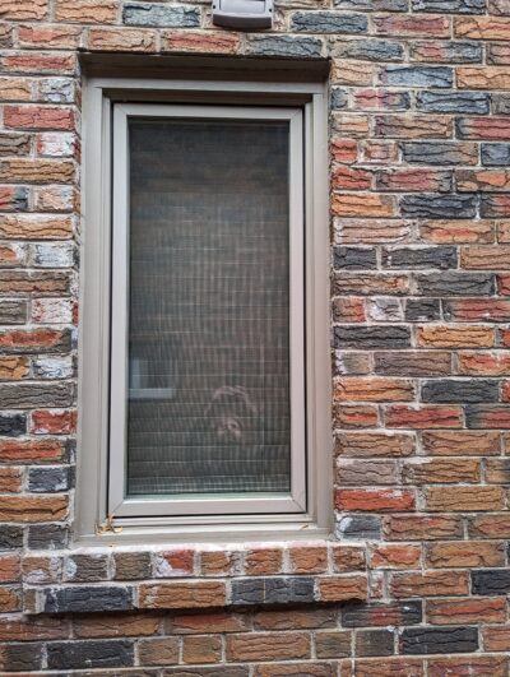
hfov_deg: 57.0
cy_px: 338
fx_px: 470
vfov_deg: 71.5
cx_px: 255
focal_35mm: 24
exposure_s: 1/629
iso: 357
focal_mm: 6.81
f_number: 1.85
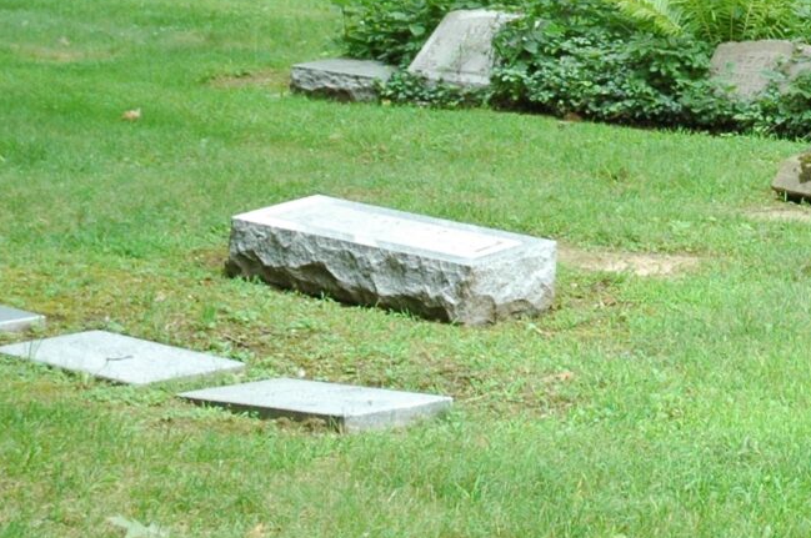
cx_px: 1230
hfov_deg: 12.2
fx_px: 3622
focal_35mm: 161
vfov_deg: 8.4
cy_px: -66
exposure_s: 1/125
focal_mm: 34
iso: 640
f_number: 4.2
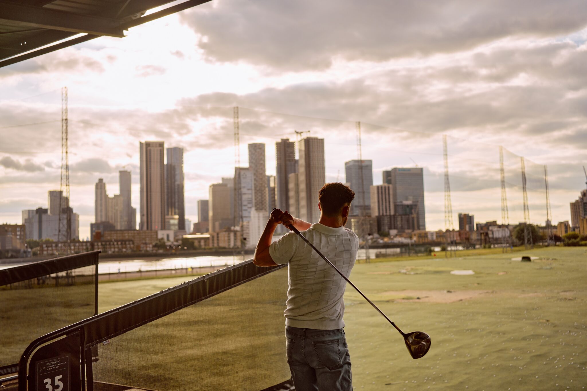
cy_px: 196
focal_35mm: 35
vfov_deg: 37.8
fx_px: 571
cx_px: 294
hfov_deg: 54.4
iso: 320
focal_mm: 35
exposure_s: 1/4000
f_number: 2.8
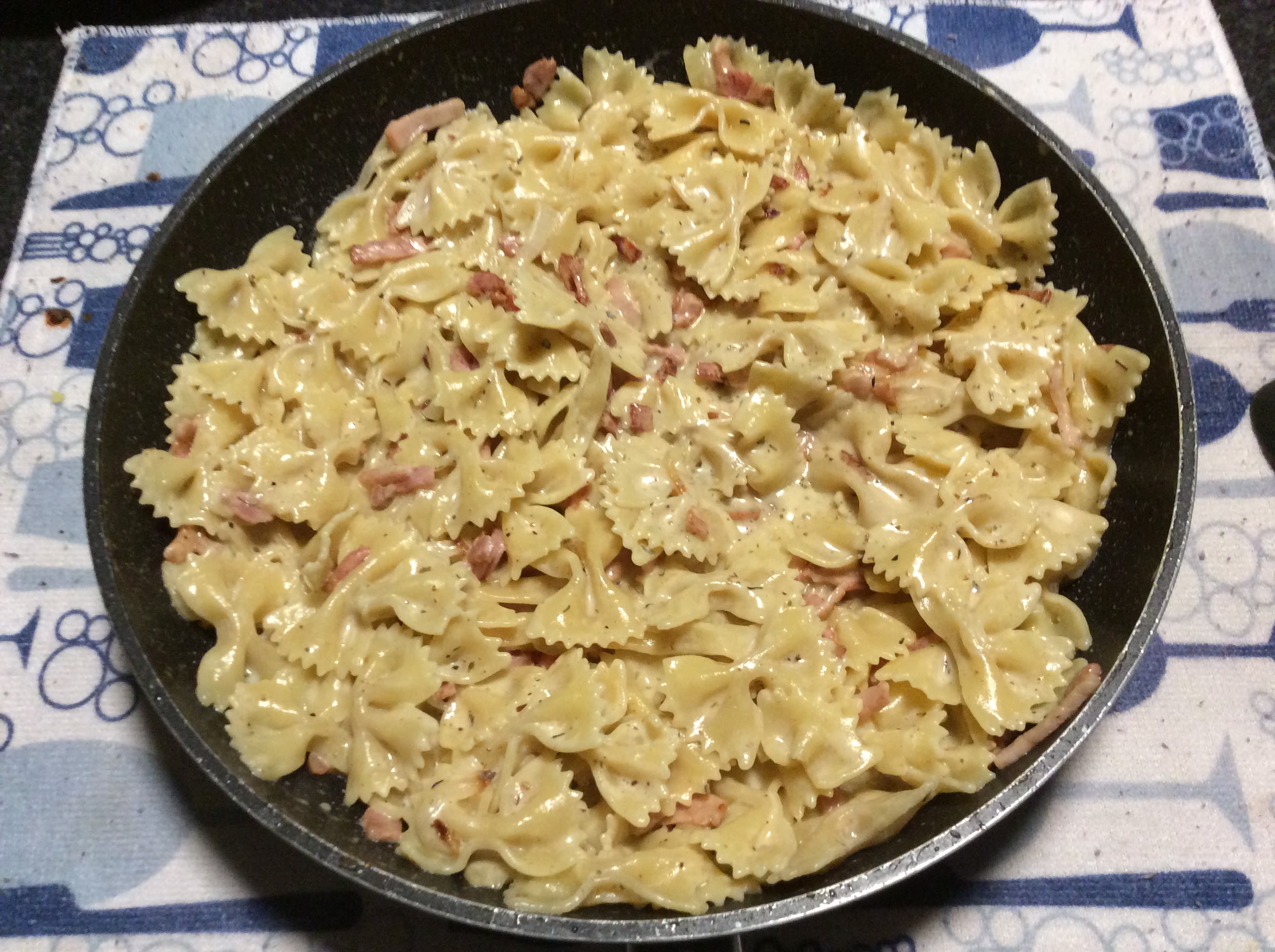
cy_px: 476
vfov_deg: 44.1
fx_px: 1177
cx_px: 638
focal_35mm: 32
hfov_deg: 56.9
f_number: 2.4
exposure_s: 1/25
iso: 200
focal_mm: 3.3
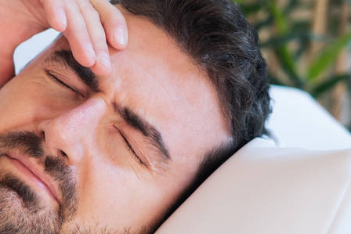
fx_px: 1180
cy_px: 122
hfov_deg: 16.5
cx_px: -26
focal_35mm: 121
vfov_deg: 11.3
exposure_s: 1/75
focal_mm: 35
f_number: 2
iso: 400
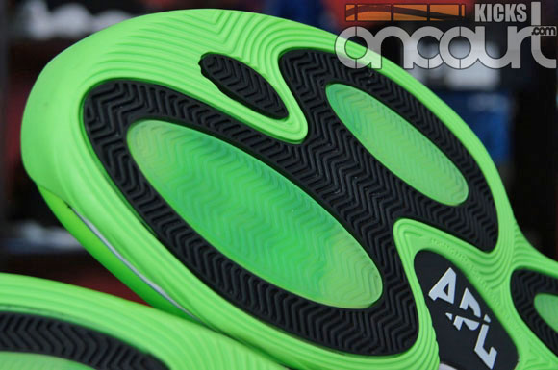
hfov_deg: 33.4
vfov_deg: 22.6
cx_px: 279
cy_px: 185
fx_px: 929
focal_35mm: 60
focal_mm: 40
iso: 1600
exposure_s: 1/30
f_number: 5
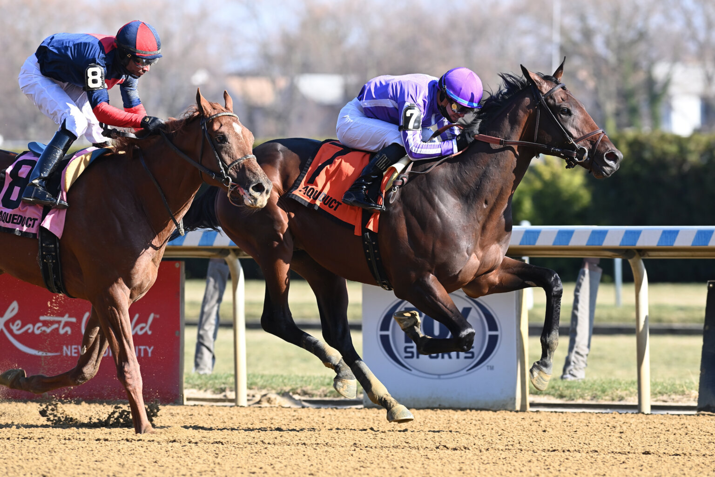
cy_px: 238
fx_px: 5958
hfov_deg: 6.9
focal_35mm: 300
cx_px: 358
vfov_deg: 4.6
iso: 1000
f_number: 5.6
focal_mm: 300
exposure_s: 1/2000
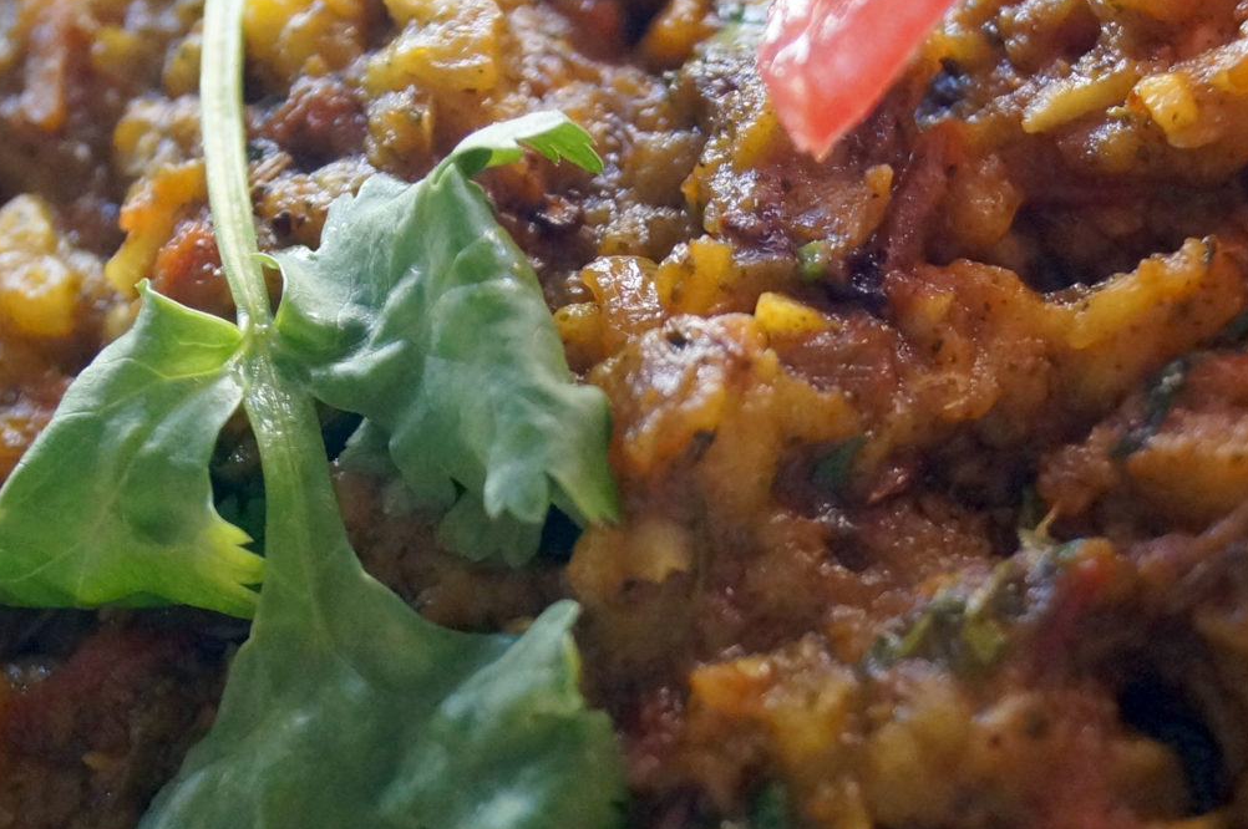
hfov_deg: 17.8
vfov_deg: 11.9
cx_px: 578
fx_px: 3983
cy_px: 606
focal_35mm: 115
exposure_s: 1/160
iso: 1250
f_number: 4.5
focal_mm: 30
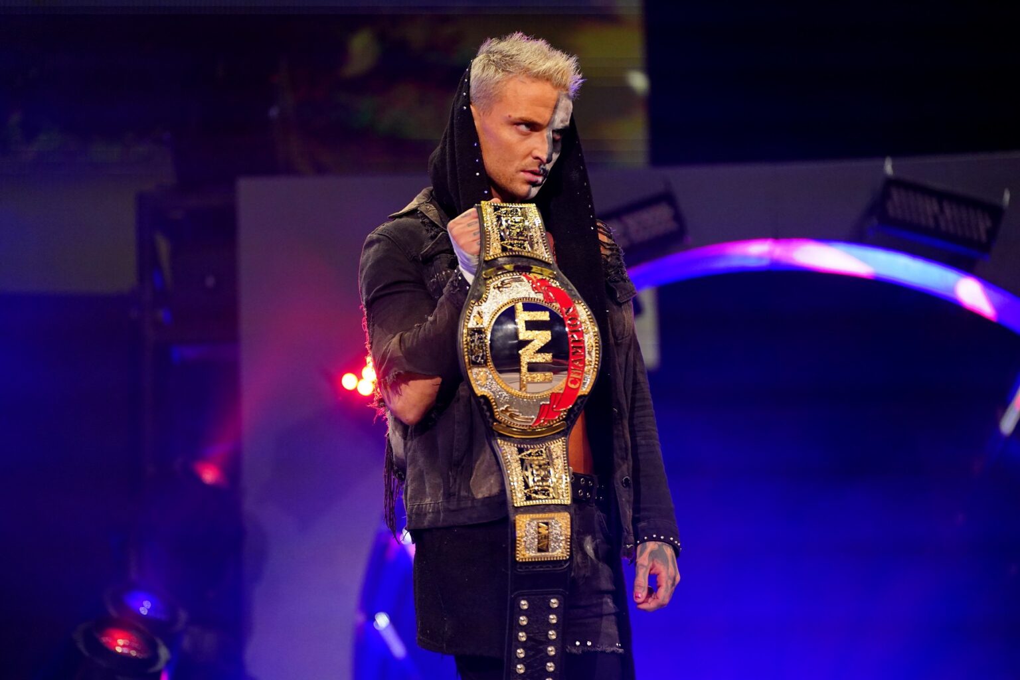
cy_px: 340
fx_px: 3570
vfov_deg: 10.9
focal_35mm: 126
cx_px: 510
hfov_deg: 16.3
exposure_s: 1/1000
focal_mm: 126
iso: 2500
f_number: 2.8
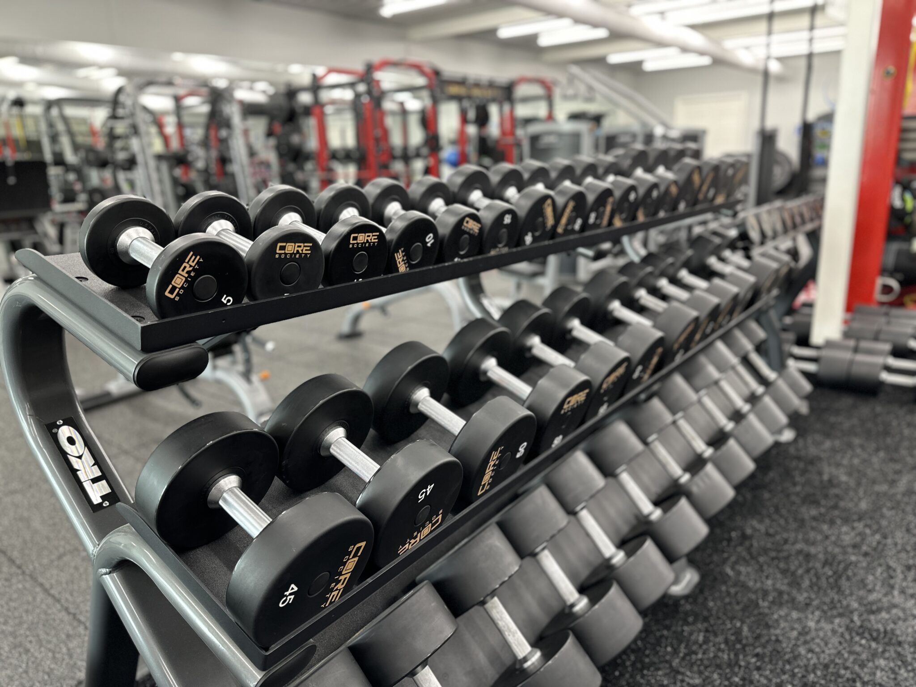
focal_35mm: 24
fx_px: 635
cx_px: 458
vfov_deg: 56.8
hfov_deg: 71.6
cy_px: 344
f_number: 1.78
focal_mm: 6.86
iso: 125
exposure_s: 1/60
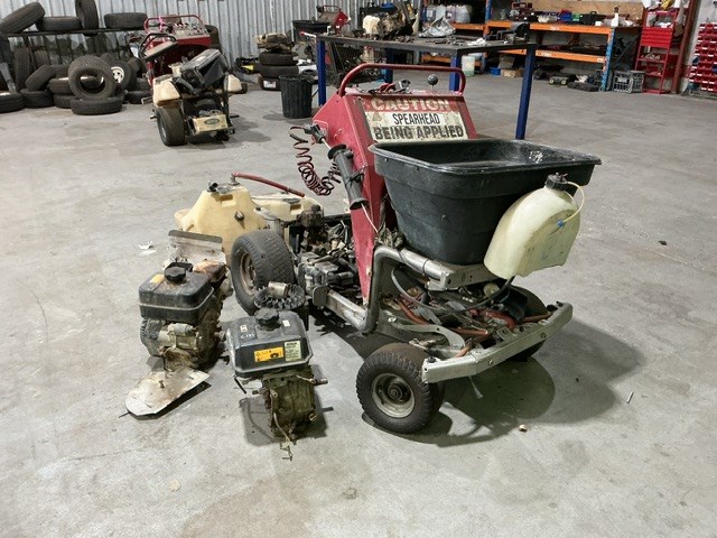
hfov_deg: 61.7
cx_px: 358
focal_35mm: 29
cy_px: 269
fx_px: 601
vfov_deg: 48.2
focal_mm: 3
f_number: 1.8
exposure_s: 1/50
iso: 200
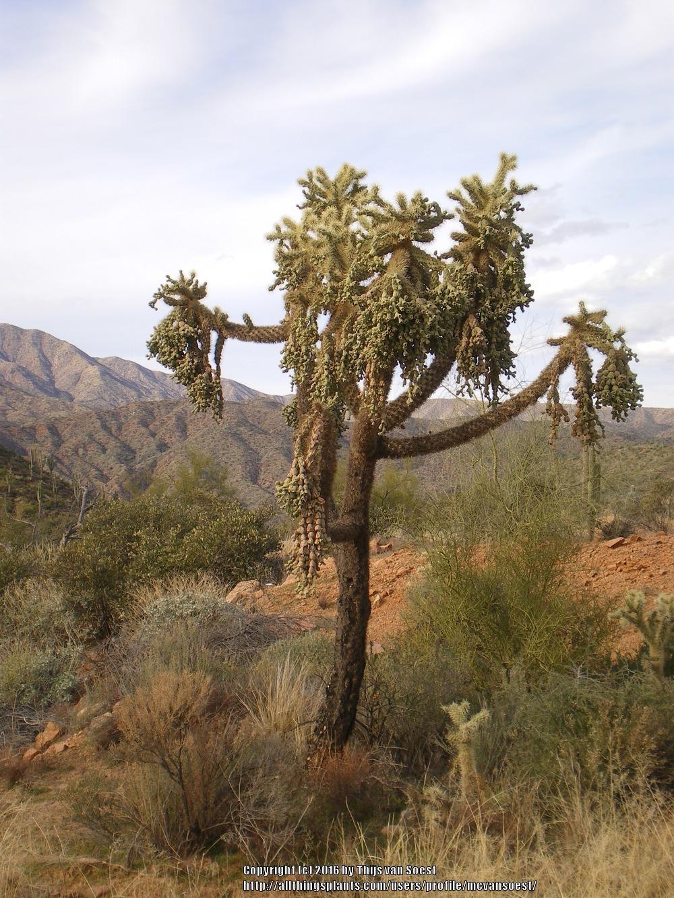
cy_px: 449
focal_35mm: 53
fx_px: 1376
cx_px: 337
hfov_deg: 27.5
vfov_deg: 36.2
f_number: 5.6
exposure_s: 1/160
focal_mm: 9.3
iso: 50
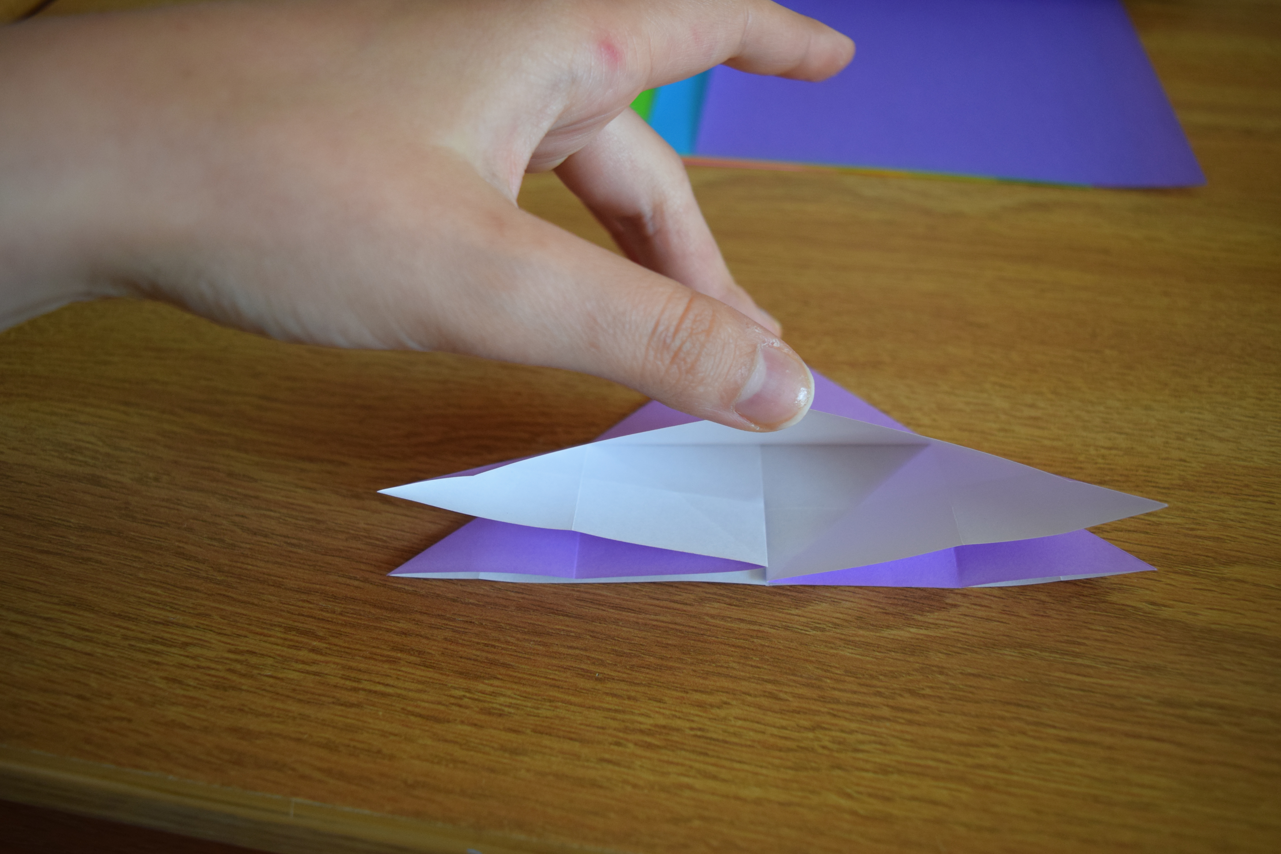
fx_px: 1067
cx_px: 640
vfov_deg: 43.6
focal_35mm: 30
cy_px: 427
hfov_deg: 61.9
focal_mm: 20
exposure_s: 1/60
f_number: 3.8
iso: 900
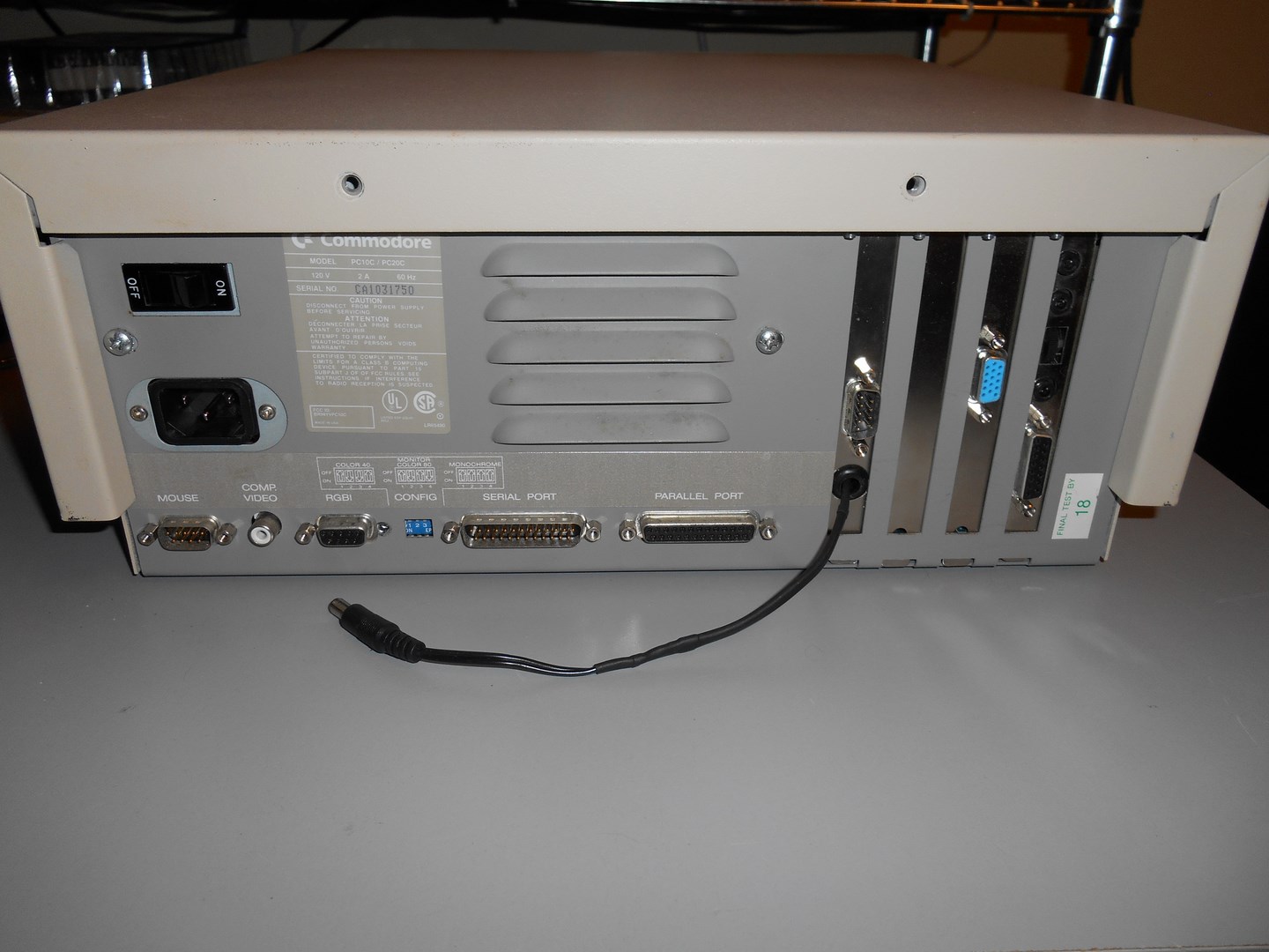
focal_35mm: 26
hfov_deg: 67.3
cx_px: 634
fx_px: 953
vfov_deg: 53.1
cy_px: 476
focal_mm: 4.7
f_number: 3.4
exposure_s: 1/25
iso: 80
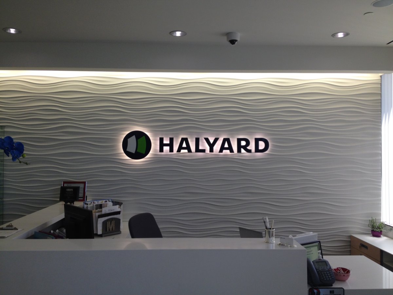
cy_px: 148
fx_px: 397
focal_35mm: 35
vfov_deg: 40.7
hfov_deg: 52.6
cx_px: 196
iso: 64
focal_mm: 4.28
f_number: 2.4
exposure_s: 1/60
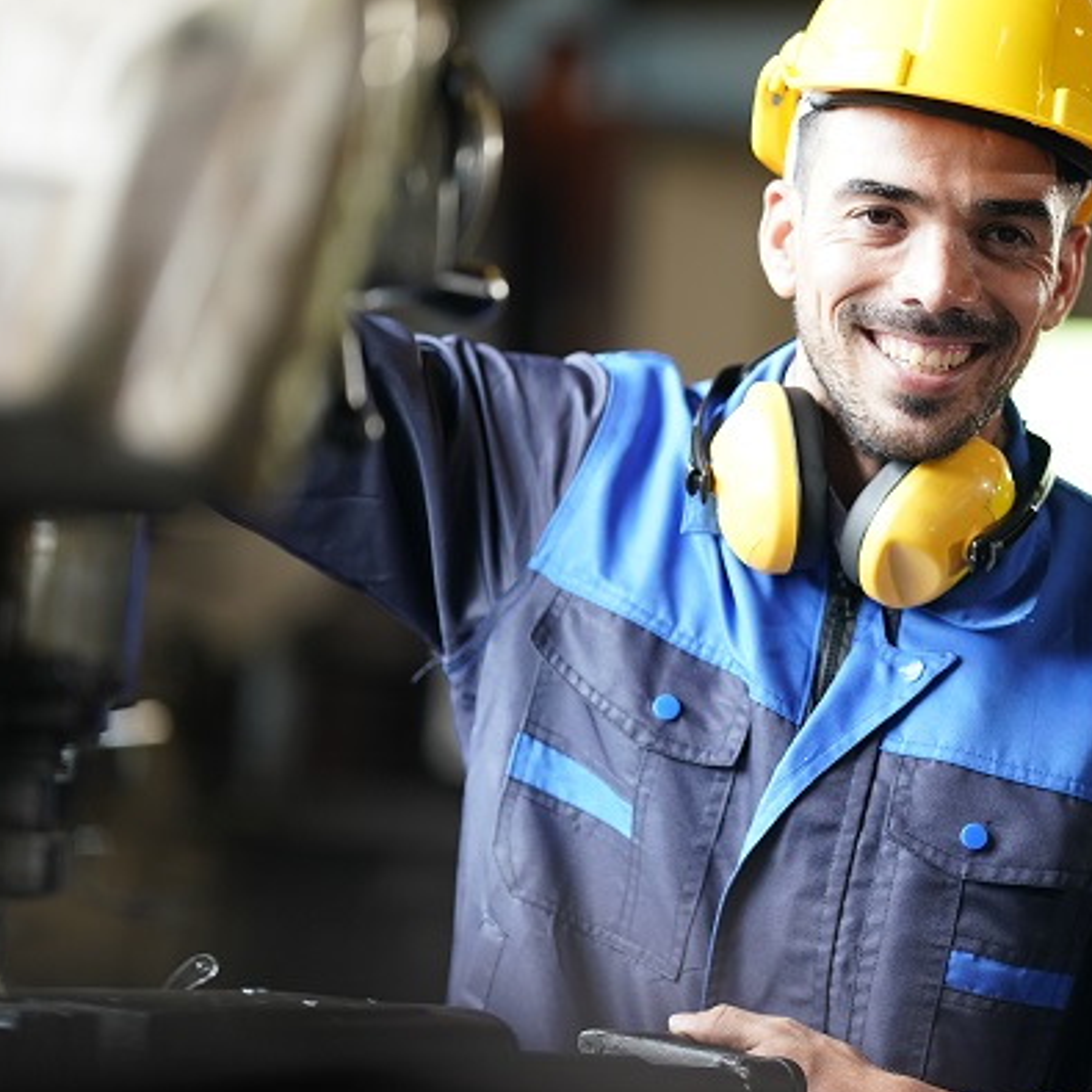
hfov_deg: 13.5
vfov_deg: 13.6
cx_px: 934
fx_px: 4568
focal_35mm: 128
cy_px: 489
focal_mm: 85
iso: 1000
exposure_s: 1/1000
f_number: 1.4
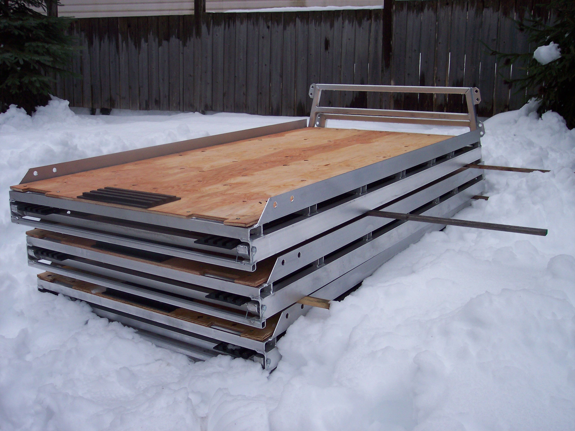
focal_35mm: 38
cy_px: 216
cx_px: 288
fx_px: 631
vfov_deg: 37.7
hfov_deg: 49.0
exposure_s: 1/700
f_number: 2.8
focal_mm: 8
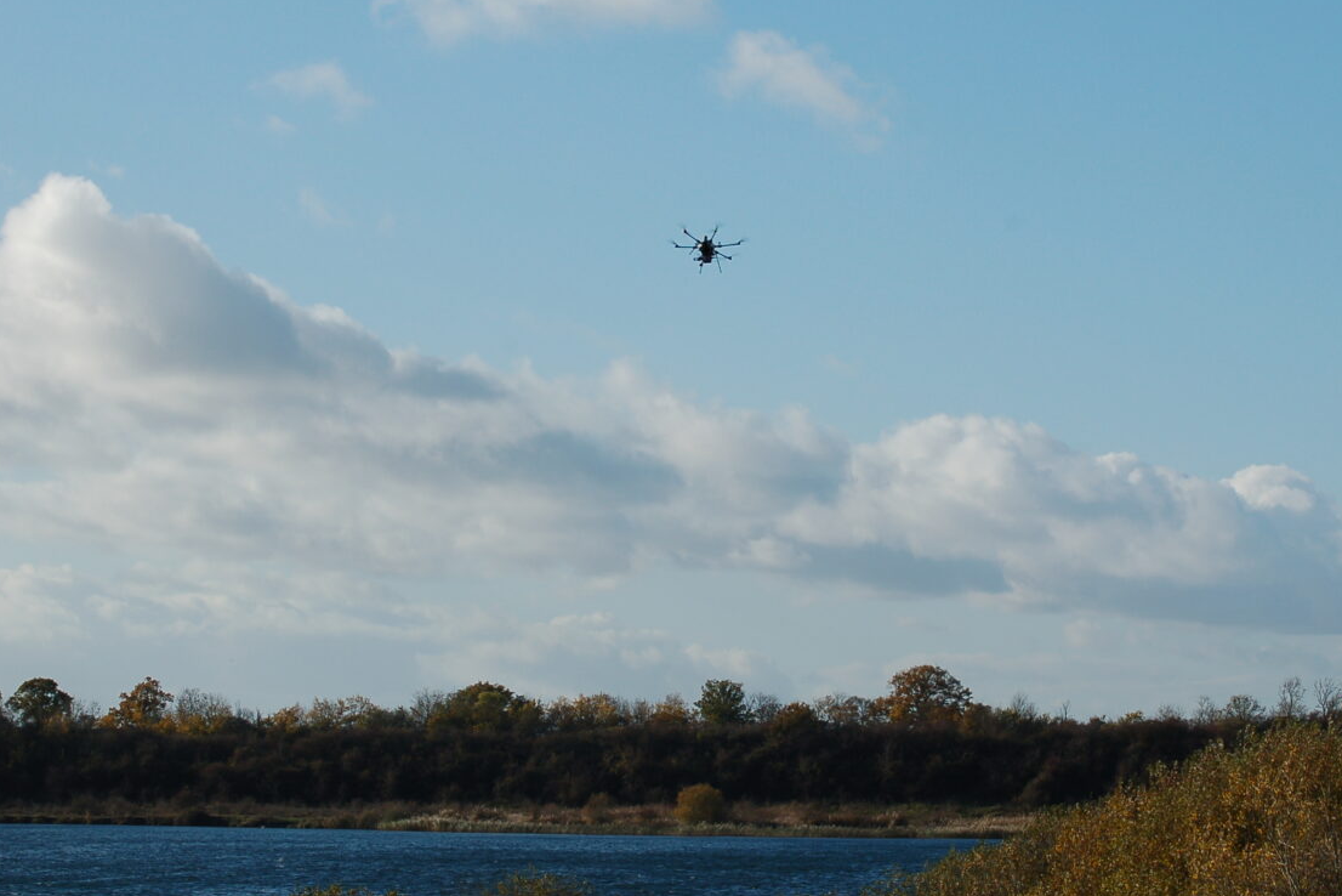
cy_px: 400
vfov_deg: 9.6
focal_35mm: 143
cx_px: 715
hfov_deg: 14.3
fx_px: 5332
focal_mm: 70
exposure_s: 1/400
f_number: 11
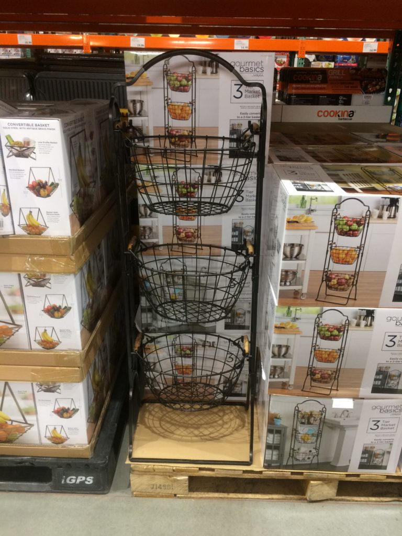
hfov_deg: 48.2
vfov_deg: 61.7
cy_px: 268
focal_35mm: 29
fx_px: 449
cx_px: 201
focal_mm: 4.15
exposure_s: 1/30
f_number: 2.2
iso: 160
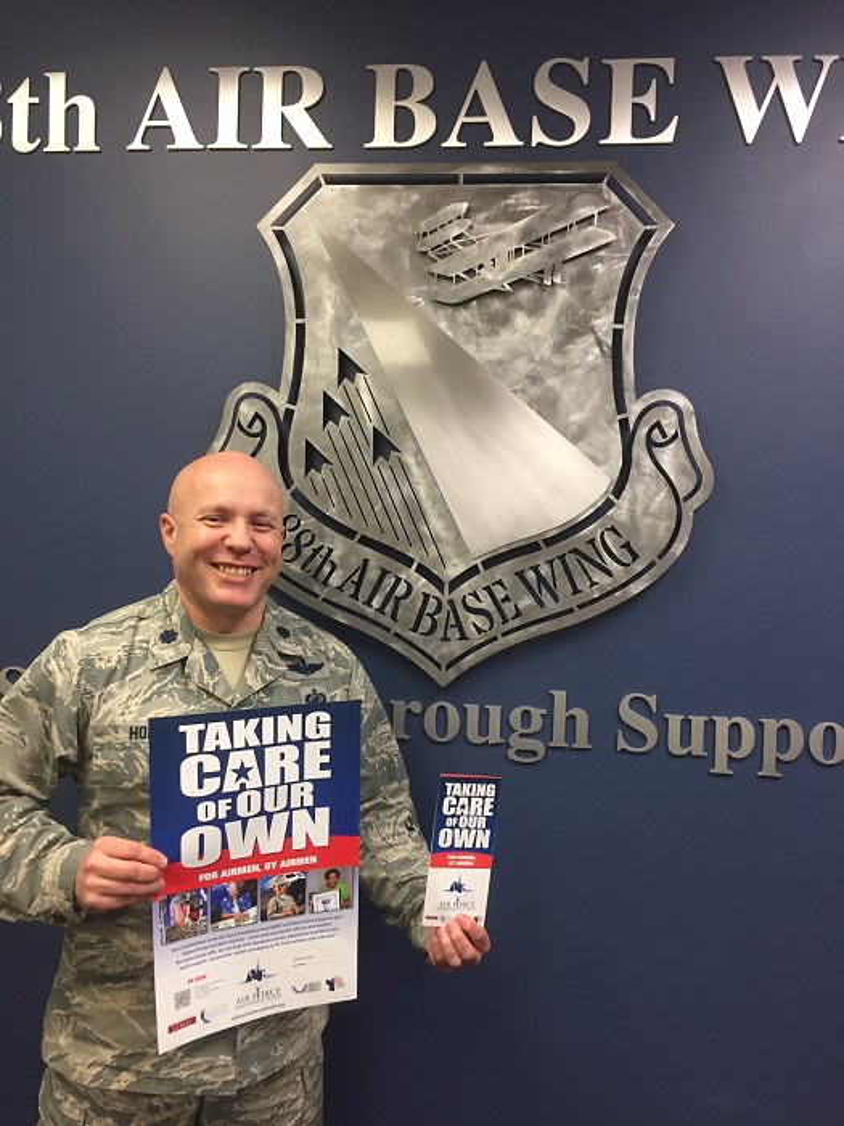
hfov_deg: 48.2
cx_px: 422
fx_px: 943
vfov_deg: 61.7
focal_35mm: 29
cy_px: 563
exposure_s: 1/30
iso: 100
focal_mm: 4.15
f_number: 2.2
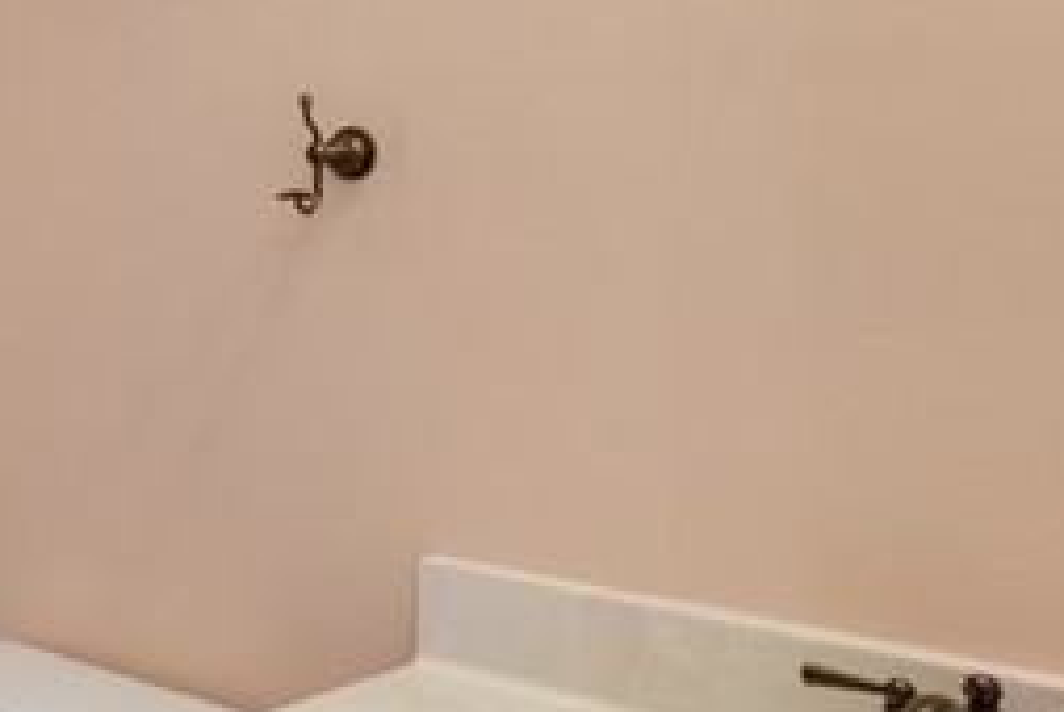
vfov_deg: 25.4
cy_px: 235
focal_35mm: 53
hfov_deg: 33.2
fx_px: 1568
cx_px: -75
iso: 400
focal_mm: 15
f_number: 8
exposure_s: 1/15
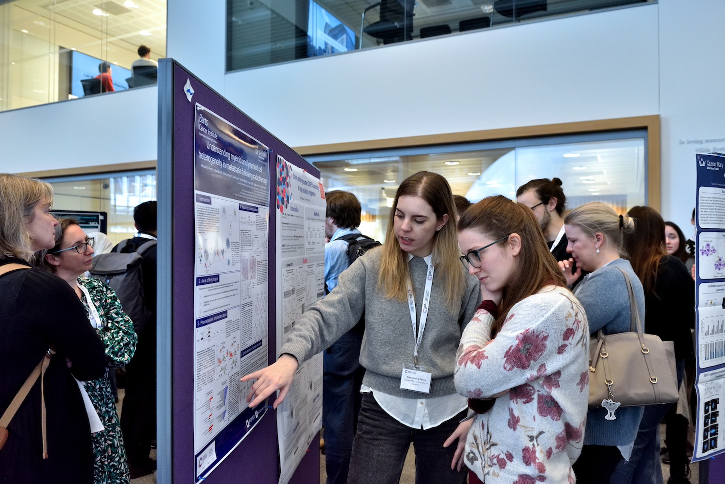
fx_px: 584
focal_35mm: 29
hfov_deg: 63.6
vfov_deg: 45.0
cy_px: 242
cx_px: 362
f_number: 4.5
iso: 3600
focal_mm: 29
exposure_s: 1/160
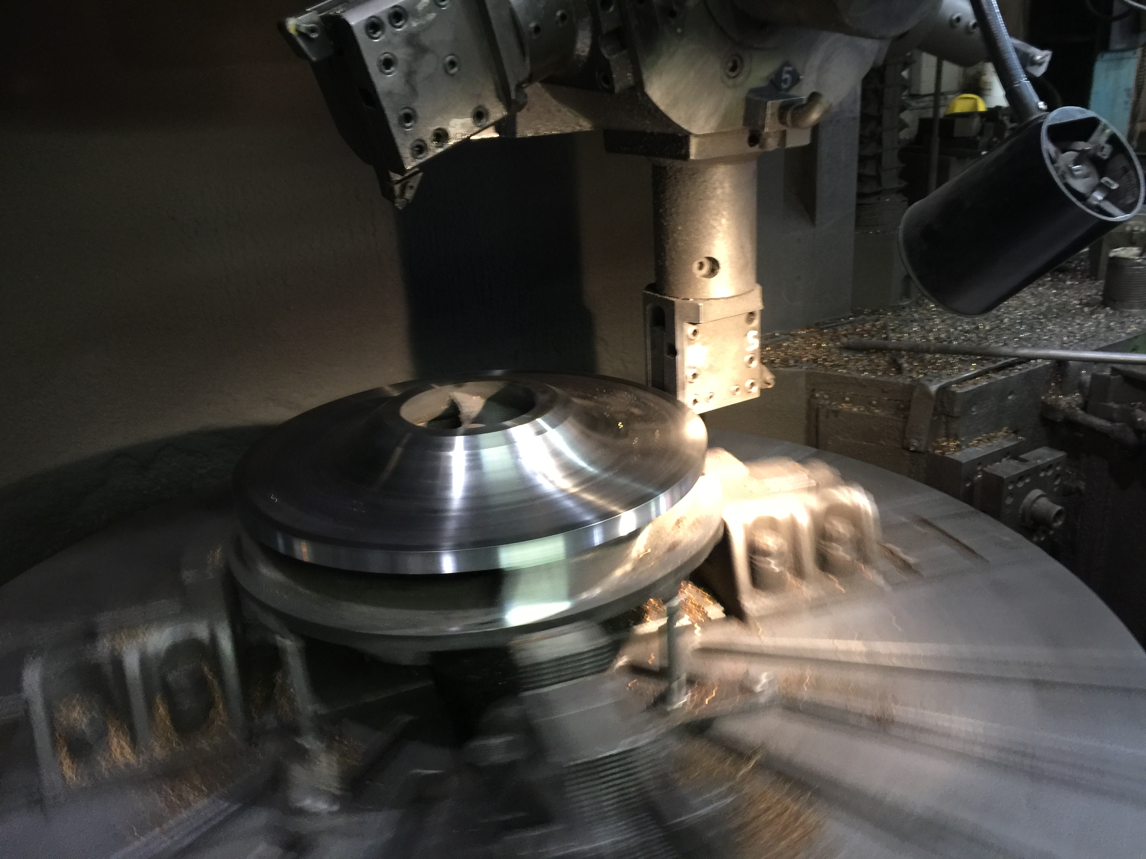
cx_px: 573
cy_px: 430
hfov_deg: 61.7
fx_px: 960
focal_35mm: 29
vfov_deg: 48.2
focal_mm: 4.15
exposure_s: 1/4
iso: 64
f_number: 2.2
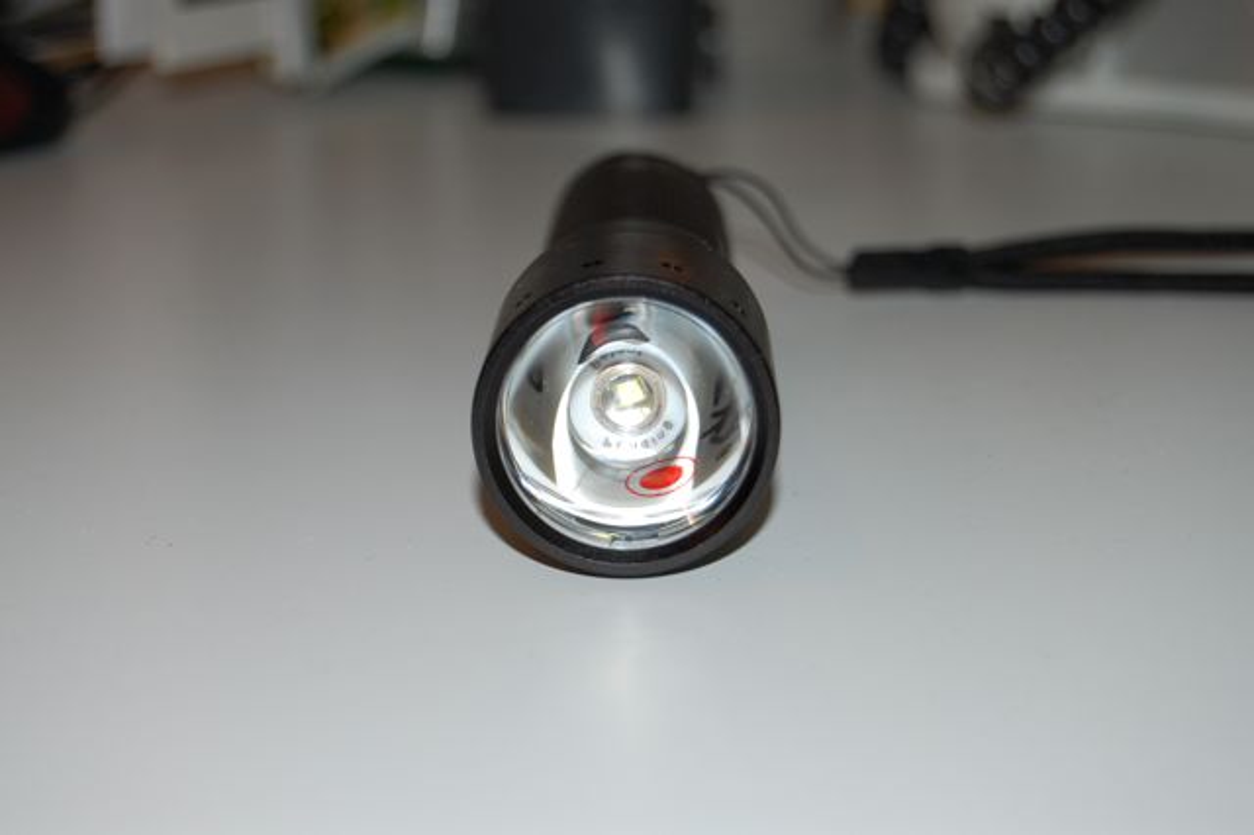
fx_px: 2872
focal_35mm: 82
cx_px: 627
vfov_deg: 16.5
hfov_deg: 24.6
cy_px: 418
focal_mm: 55
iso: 400
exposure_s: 1/60
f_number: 5.6
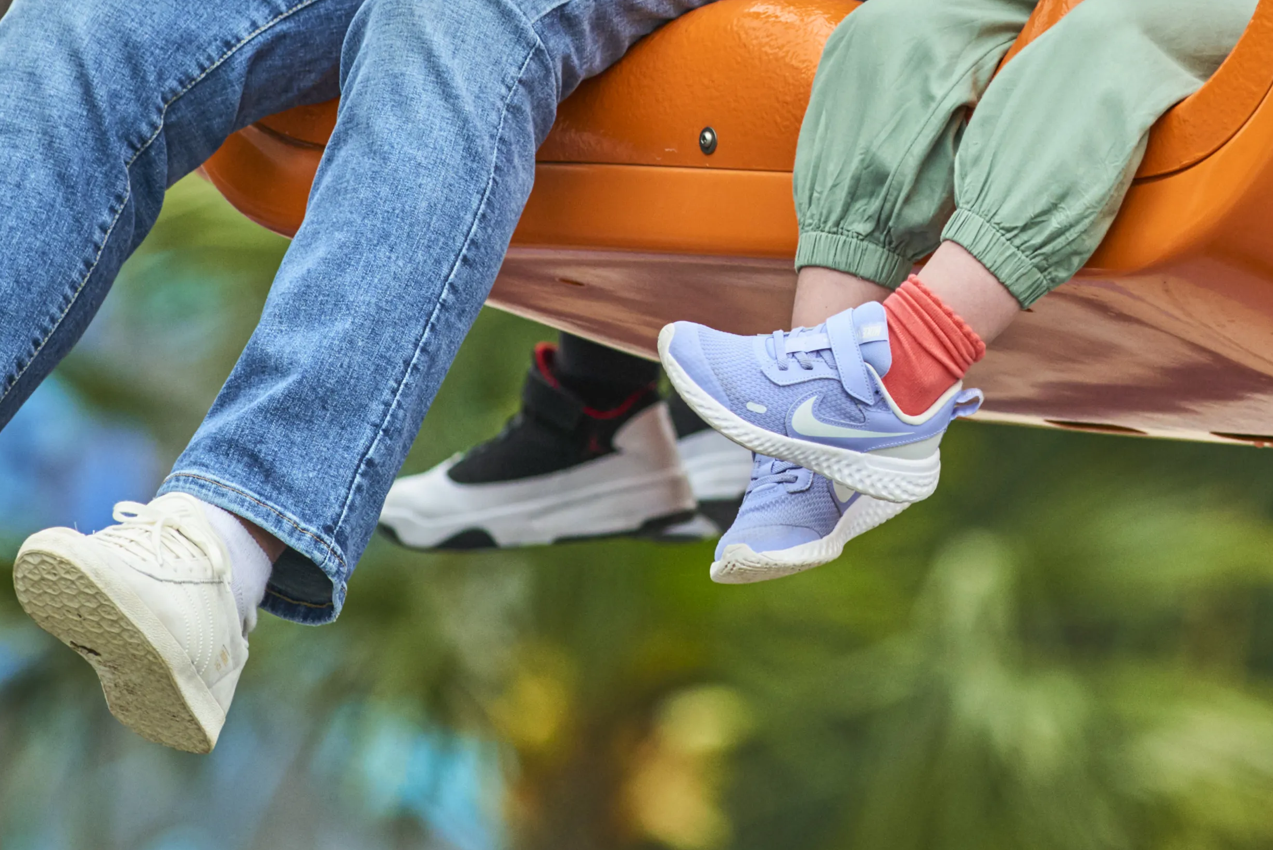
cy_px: -231
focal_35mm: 903
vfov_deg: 1.5
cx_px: 1291
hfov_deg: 2.3
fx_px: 31941
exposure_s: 1/2000
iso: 500
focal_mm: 300
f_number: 4.5
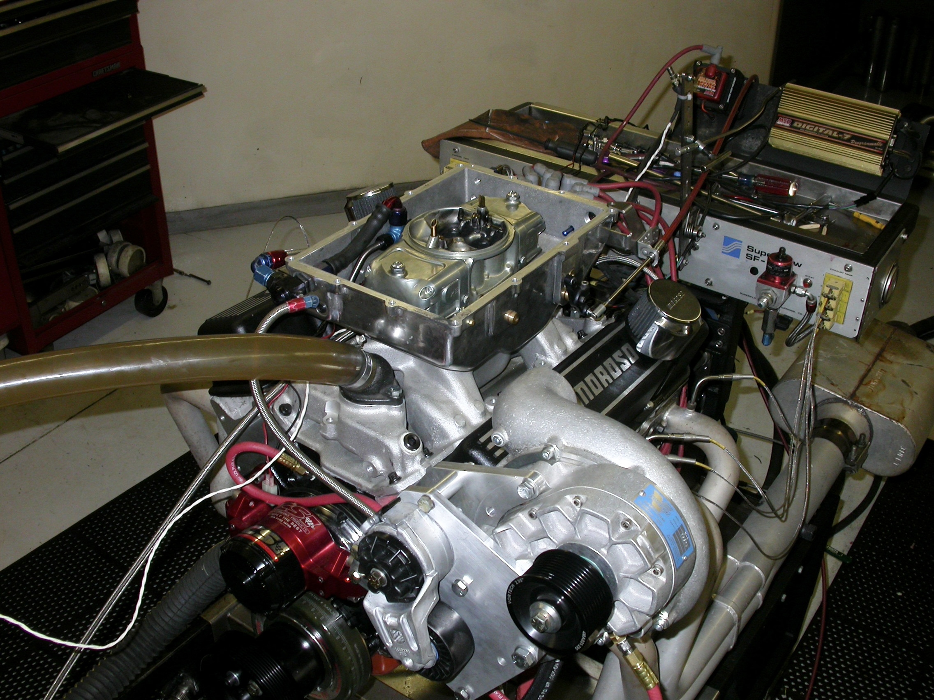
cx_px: 467
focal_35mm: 38
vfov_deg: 37.7
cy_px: 350
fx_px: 1025
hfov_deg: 49.0
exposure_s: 1/60
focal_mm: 7.85
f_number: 5.3
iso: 100
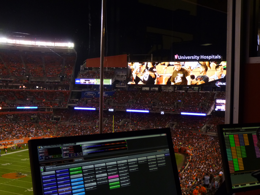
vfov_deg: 32.2
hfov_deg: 42.1
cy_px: 98
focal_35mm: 45
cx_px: 130
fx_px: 338
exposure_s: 1/60
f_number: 3.9
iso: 400
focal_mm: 8
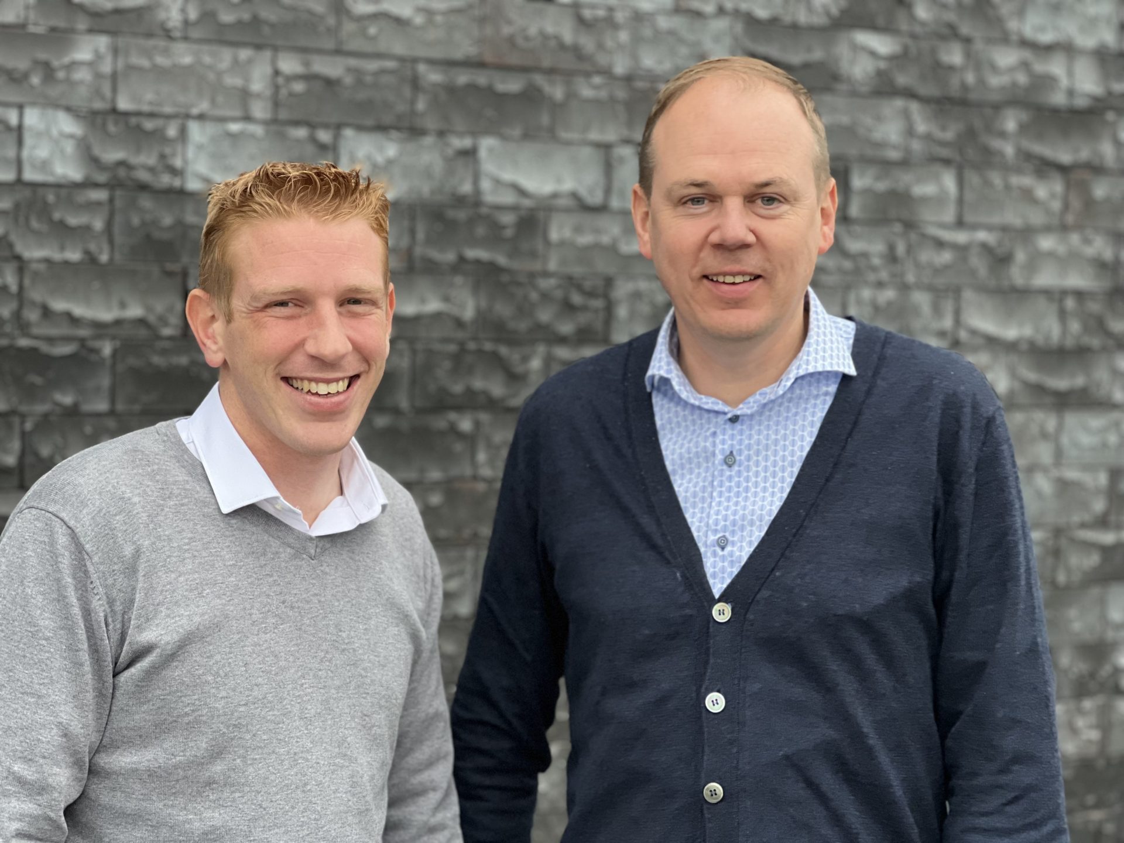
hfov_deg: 25.3
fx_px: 2500
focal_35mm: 77
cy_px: 422
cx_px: 562
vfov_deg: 19.1
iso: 250
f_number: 2.8
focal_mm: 9
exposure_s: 1/115
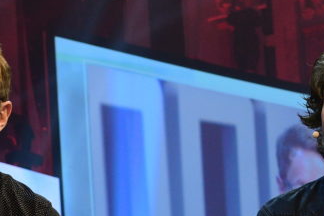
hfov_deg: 10.3
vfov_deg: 6.9
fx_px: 1791
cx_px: 176
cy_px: 264
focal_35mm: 199
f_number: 4
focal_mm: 42
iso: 1600
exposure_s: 1/160
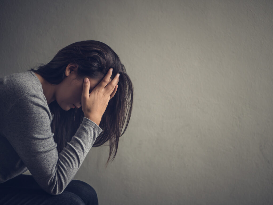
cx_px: 136
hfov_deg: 38.2
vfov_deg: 29.1
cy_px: 102
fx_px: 394
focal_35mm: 50
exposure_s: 1/250
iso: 400
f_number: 1.7
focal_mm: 25
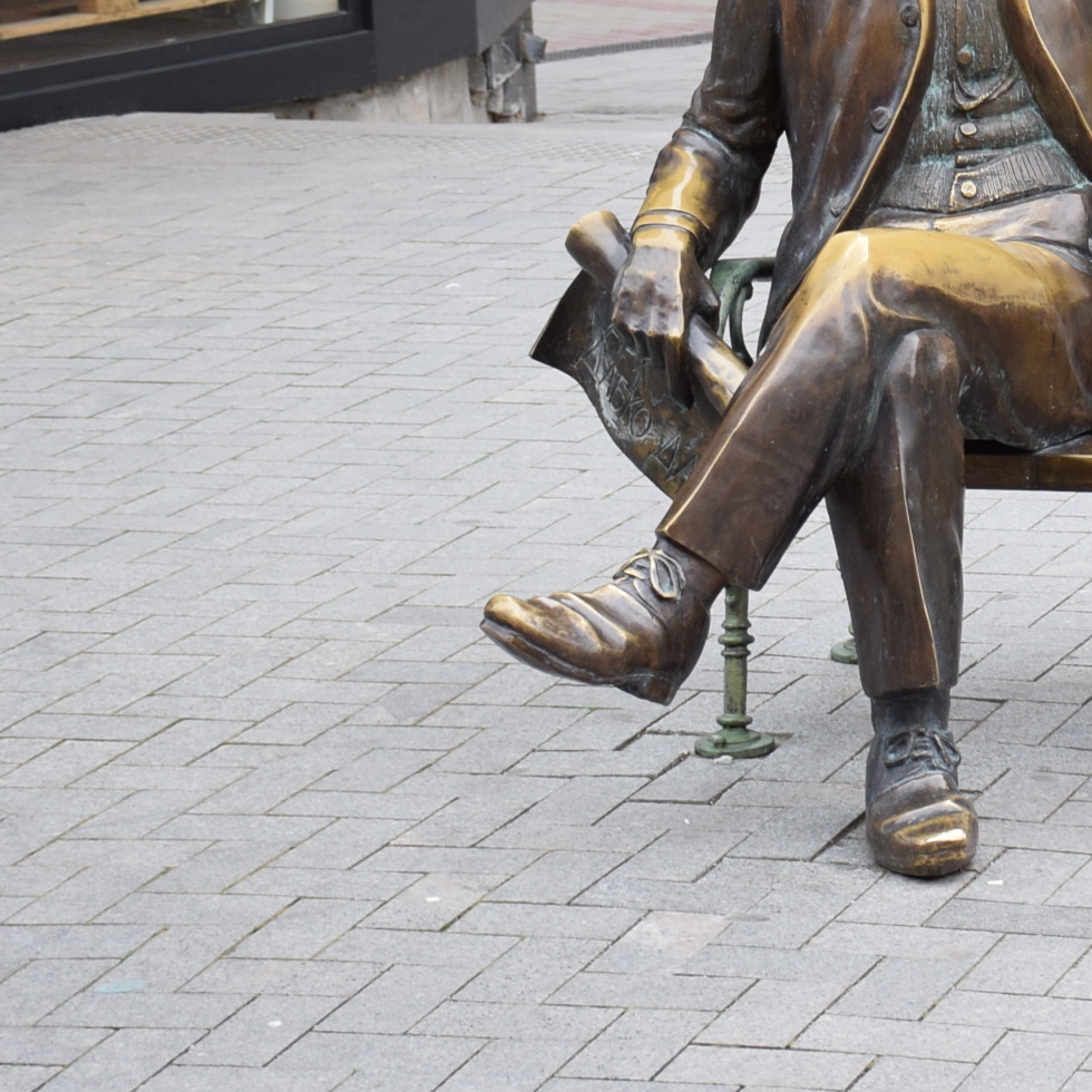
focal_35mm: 136
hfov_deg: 12.5
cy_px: 75
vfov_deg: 12.7
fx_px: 4865
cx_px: 1312
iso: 400
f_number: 5
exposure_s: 1/100
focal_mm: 35
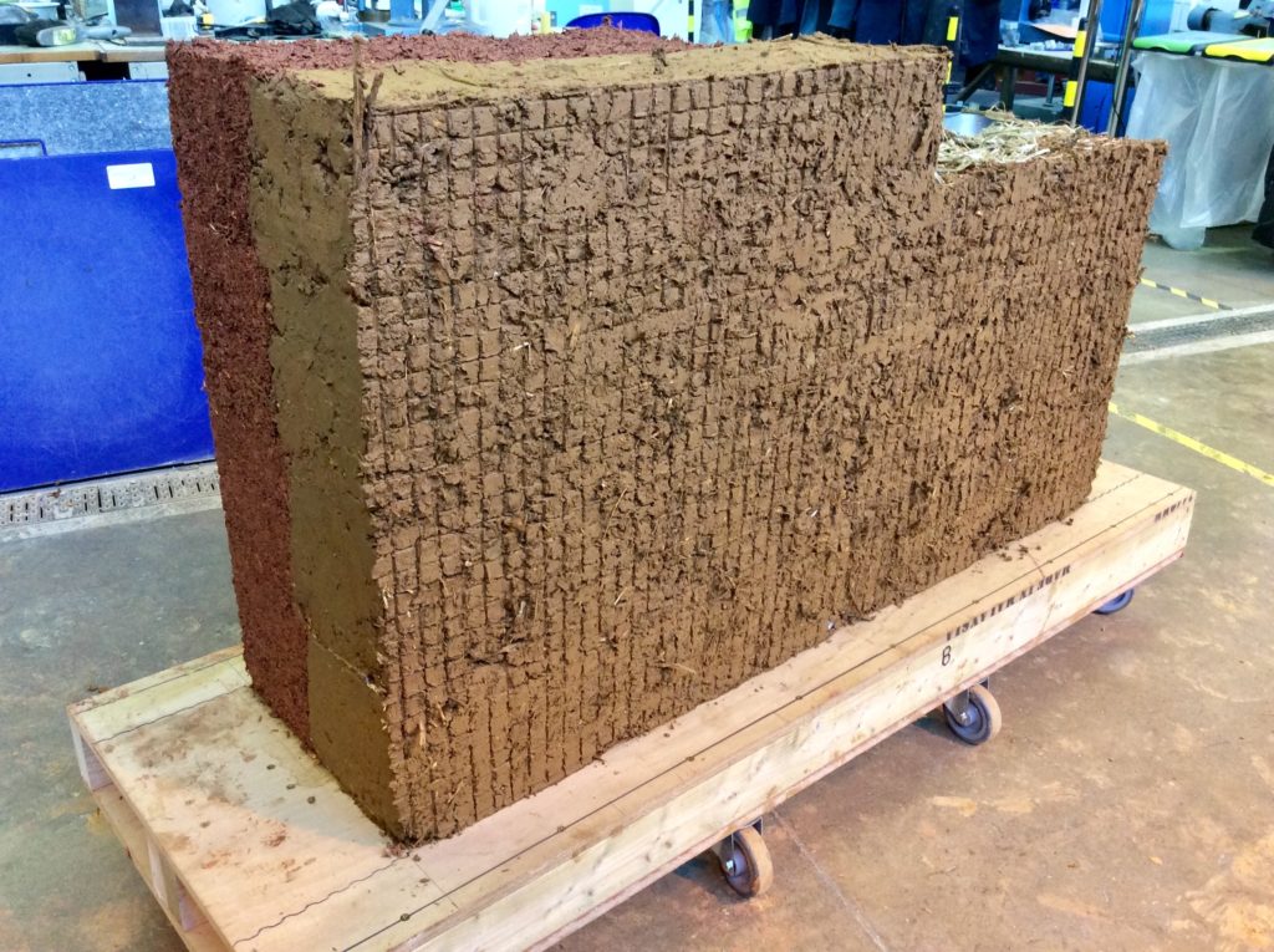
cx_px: 637
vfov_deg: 44.1
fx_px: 1176
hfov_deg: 56.9
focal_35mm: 32
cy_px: 476
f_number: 2.4
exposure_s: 1/25
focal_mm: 3.3
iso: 80
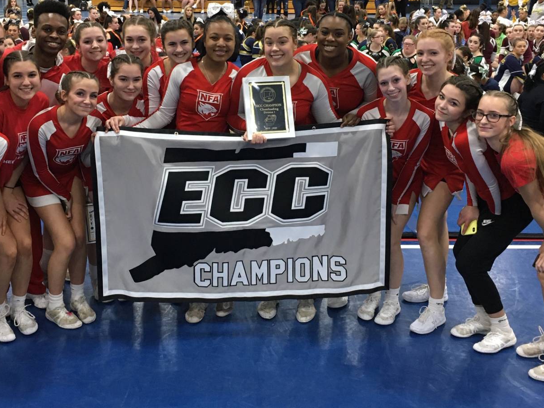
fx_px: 723
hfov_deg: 41.2
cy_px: 137
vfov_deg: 31.3
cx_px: 247
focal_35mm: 46
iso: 125
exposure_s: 1/30
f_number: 2.2
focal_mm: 4.15
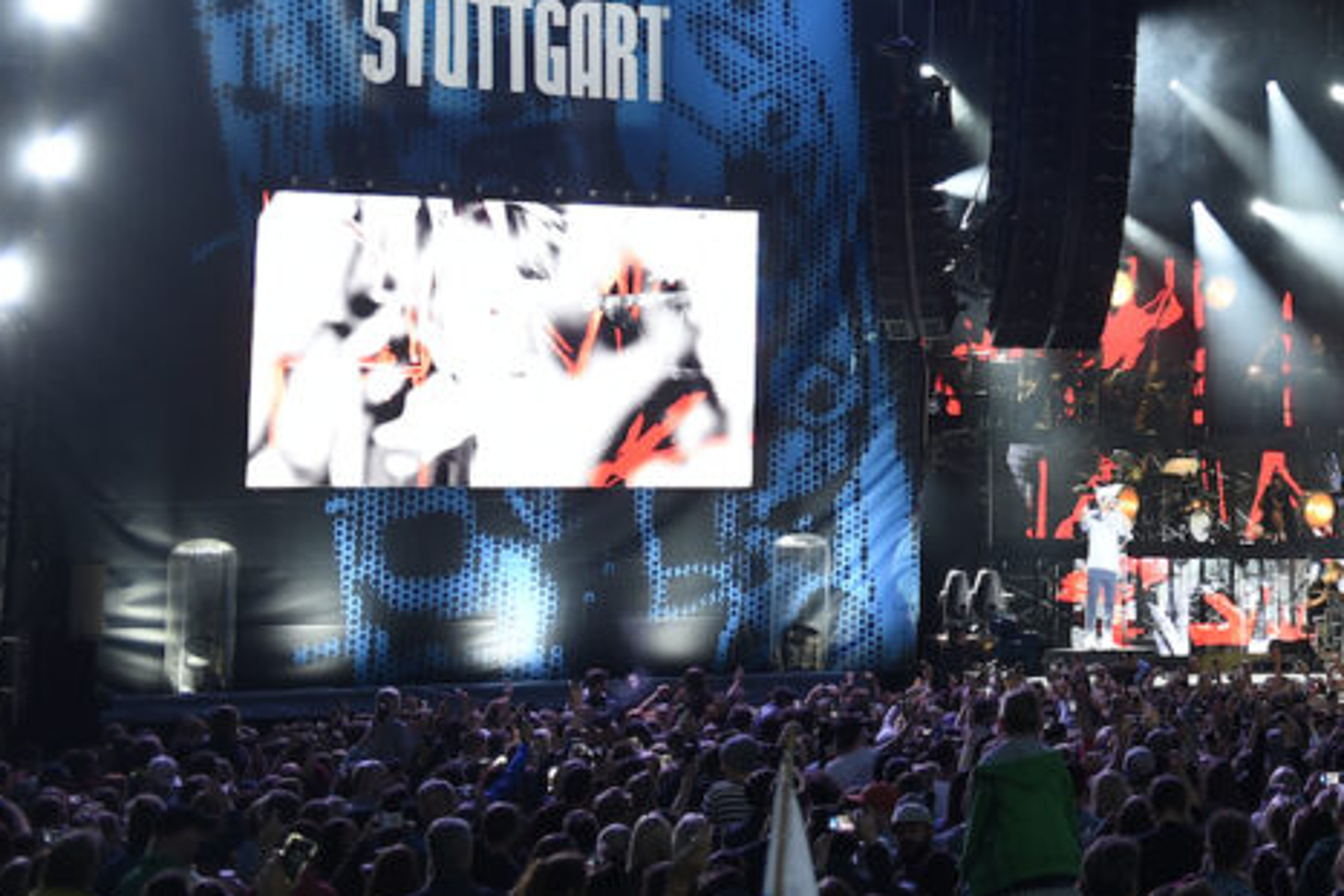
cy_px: 45
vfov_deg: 15.5
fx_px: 3249
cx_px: 1361
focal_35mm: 87
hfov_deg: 22.4
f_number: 2.8
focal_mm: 38
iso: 1000
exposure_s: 1/250
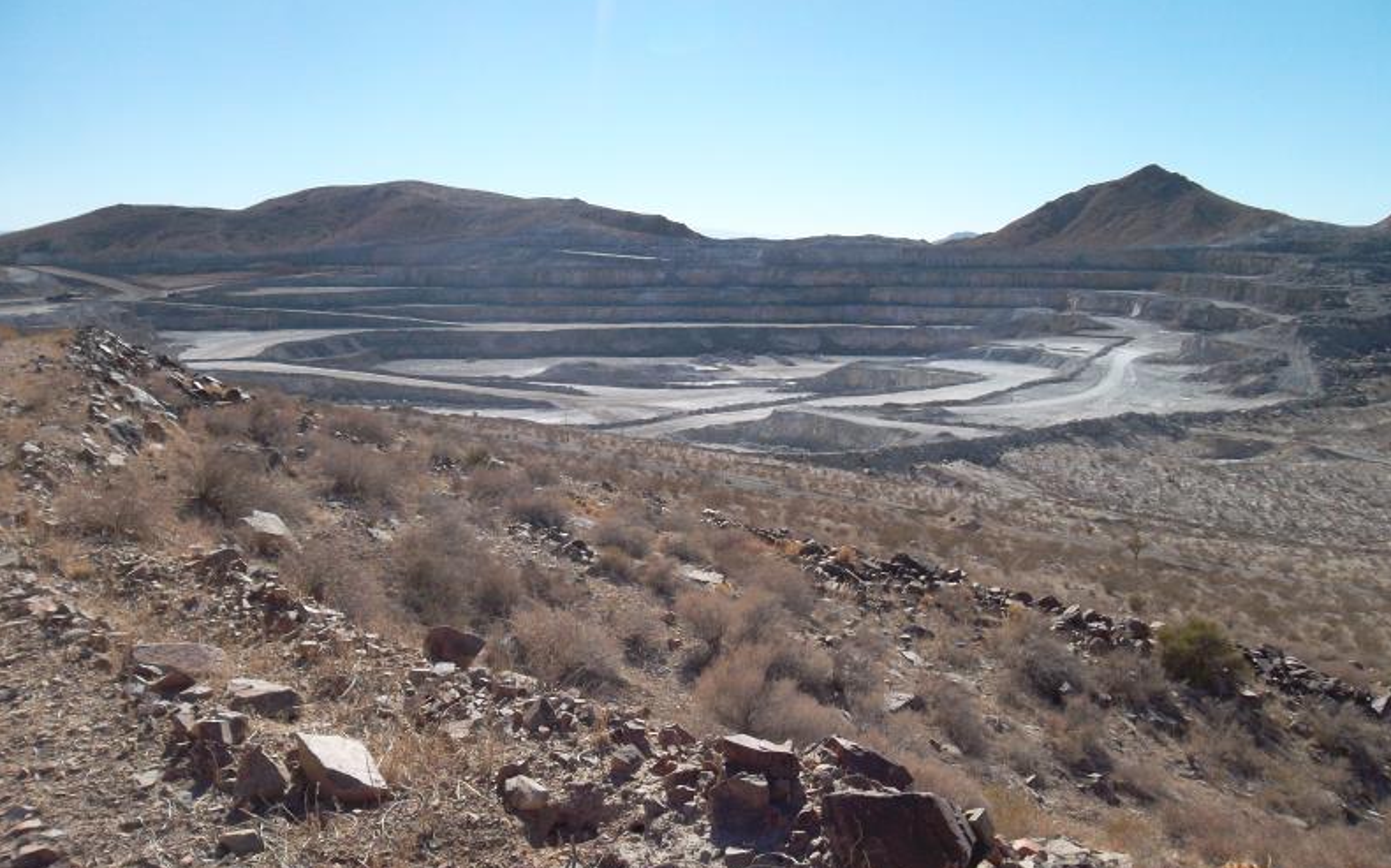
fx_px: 1099
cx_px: 701
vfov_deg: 43.1
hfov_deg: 64.7
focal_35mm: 29
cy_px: 407
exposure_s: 1/850
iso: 80
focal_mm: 4.9
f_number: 3.5
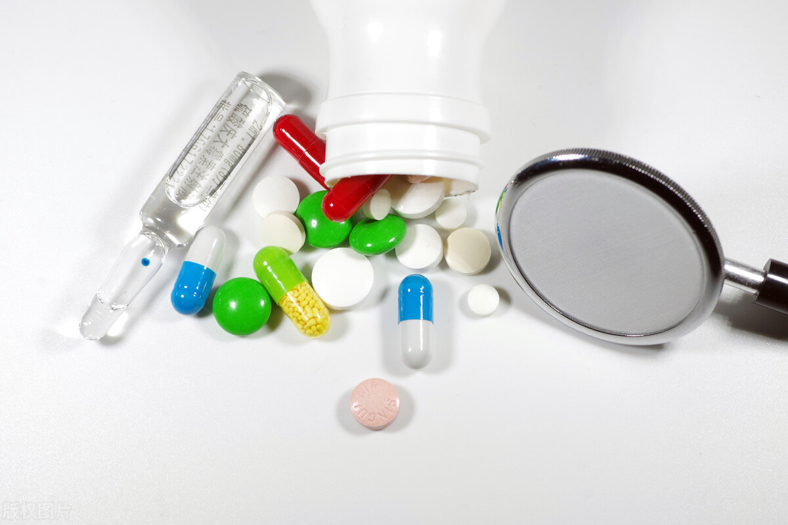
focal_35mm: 150
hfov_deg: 13.7
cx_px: 394
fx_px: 3282
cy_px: 262
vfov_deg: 9.1
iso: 400
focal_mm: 100
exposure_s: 1/100
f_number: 9
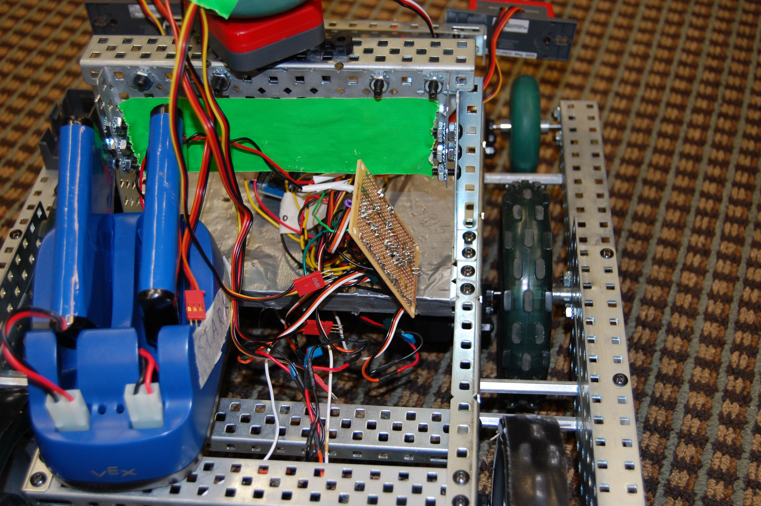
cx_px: 380
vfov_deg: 28.0
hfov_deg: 41.1
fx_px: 1014
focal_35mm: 48
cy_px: 253
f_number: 4.5
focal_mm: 32
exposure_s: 1/60
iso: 400
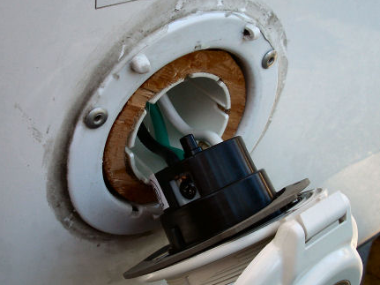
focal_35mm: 52
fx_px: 571
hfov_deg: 36.7
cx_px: 160
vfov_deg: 28.0
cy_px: 138
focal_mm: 5.8
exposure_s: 1/250
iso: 80
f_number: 2.6
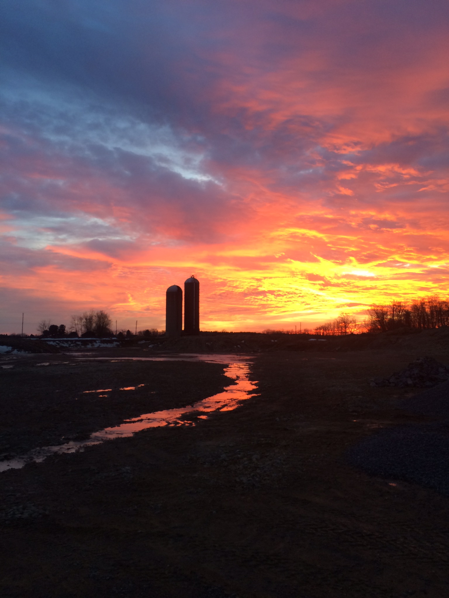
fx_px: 502
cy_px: 299
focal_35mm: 29
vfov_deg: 61.7
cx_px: 224
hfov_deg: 48.2
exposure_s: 1/20
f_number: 2.2
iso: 40
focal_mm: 4.15
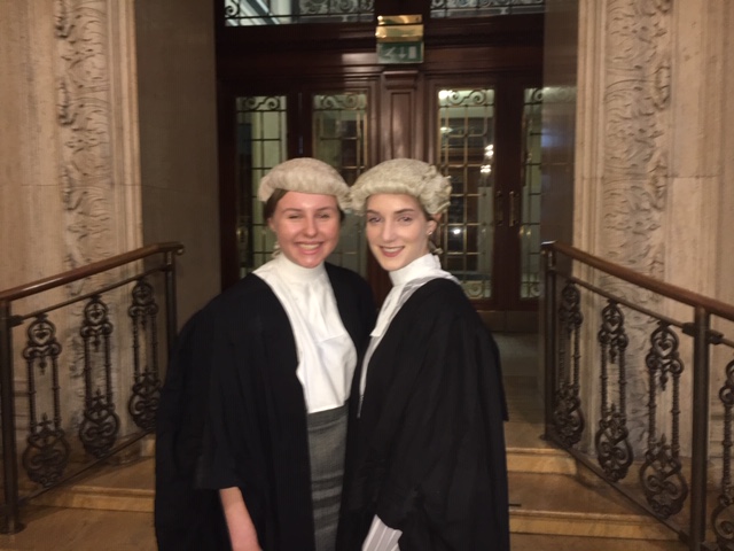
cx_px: 367
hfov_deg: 61.7
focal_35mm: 29
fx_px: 615
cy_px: 276
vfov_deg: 48.2
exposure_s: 1/17
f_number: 2.2
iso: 160
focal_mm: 4.15
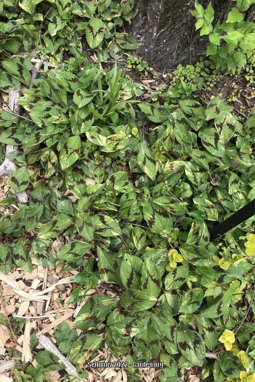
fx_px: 319
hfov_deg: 43.5
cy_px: 196
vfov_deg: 61.9
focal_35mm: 30
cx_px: 143
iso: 20
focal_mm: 3.99
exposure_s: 1/429
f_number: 1.8
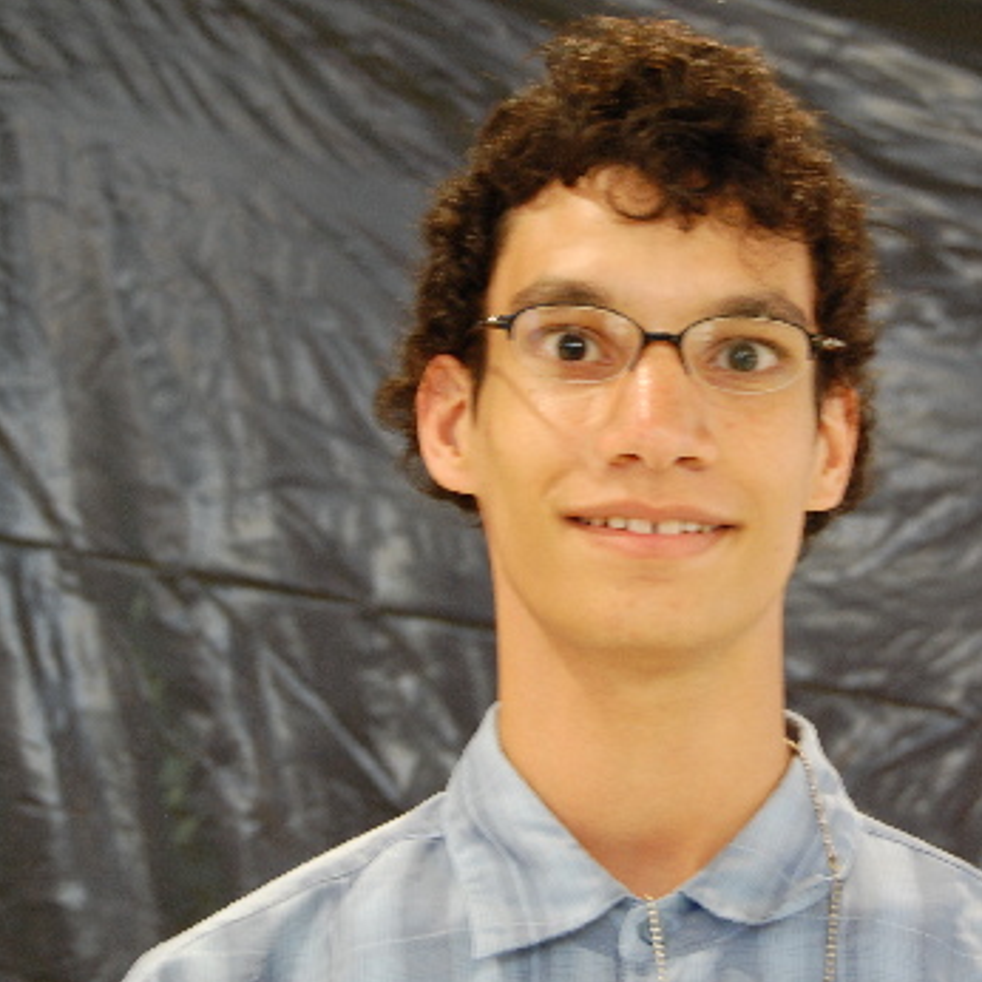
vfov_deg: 18.5
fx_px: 3017
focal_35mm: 94
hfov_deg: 18.5
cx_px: 627
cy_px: 468
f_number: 5
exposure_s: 1/8
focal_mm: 40
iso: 800
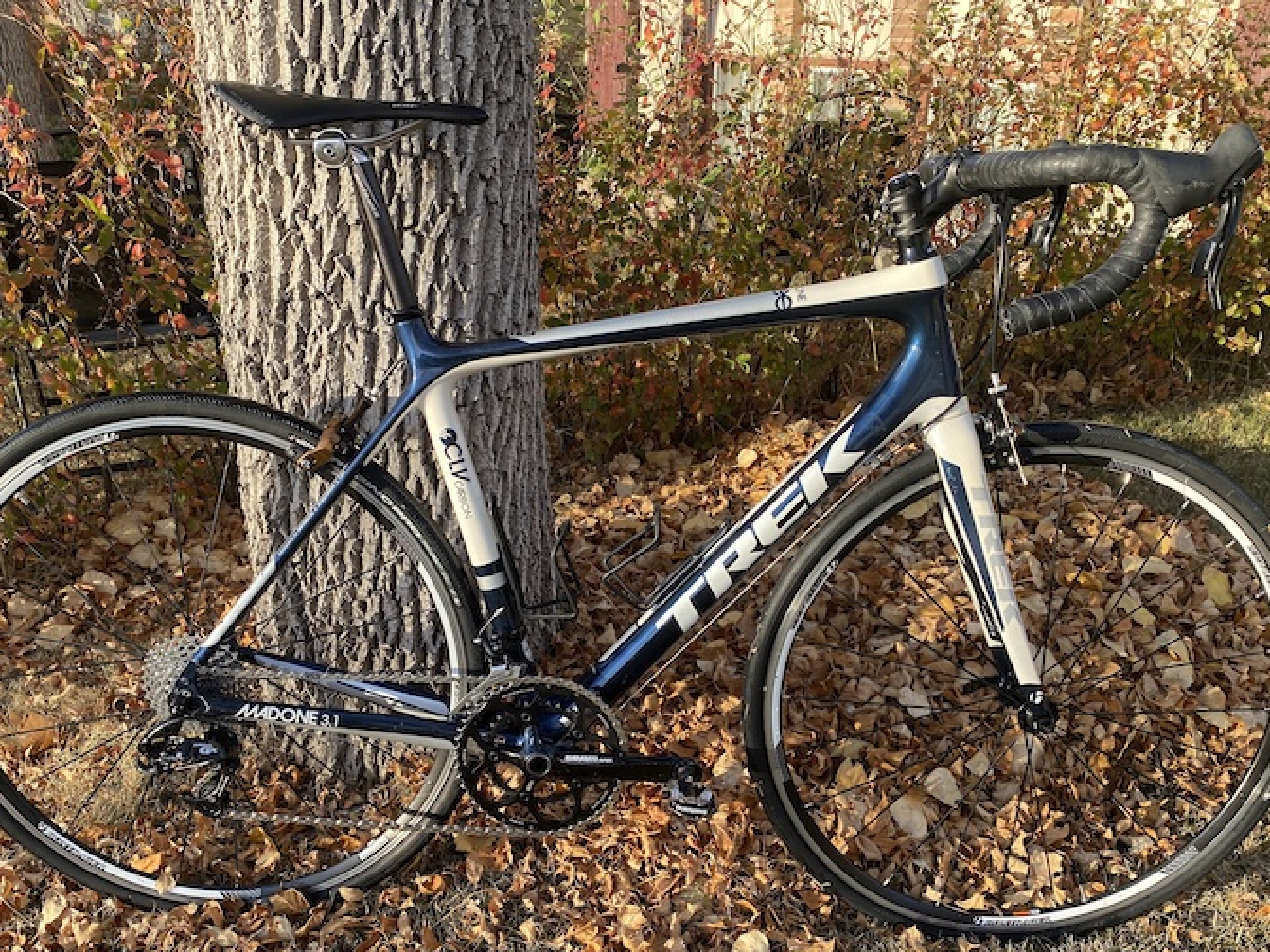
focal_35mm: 31
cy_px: 564
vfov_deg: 45.2
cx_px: 617
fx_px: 1137
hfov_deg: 58.4
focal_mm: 4.25
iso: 32
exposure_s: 1/306
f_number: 1.8
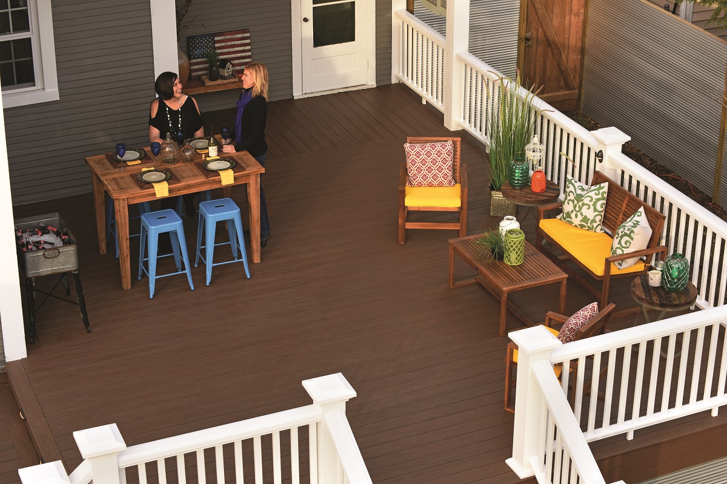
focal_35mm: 70
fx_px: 1414
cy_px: 242
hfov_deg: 28.8
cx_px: 364
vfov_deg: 19.5
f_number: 8
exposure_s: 1/200
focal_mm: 70
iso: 400
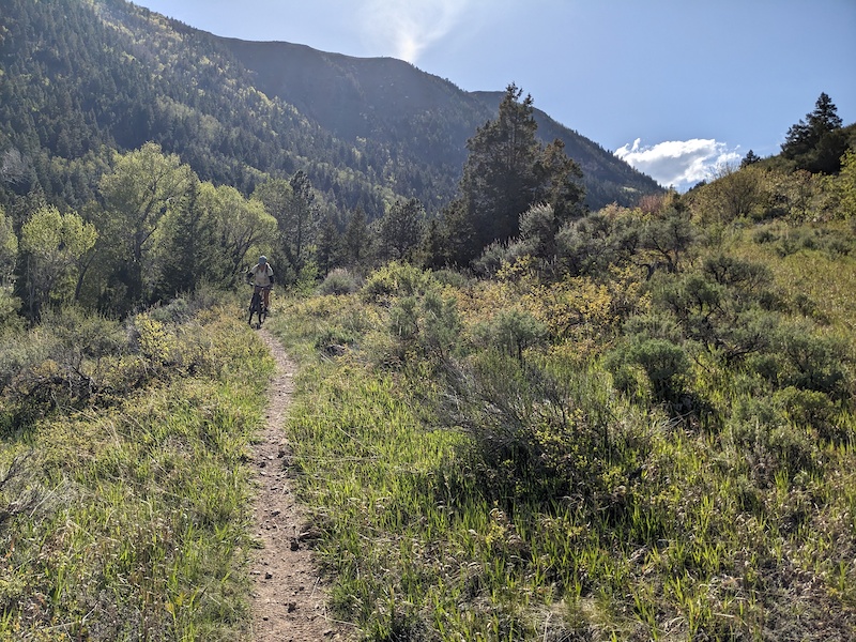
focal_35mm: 27
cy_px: 321
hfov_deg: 65.3
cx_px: 428
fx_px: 668
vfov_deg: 51.4
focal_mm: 4.38
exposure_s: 1/4695
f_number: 1.73
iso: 43
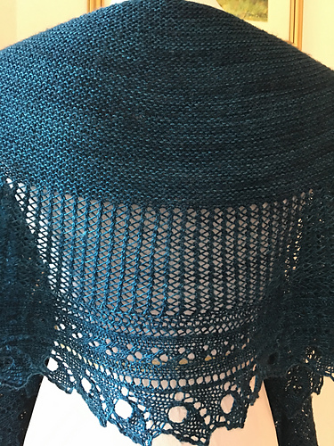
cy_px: 223
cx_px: 167
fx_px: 373
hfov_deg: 48.2
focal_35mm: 29
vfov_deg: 61.7
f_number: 2.2
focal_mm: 4.15
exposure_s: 1/4
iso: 64
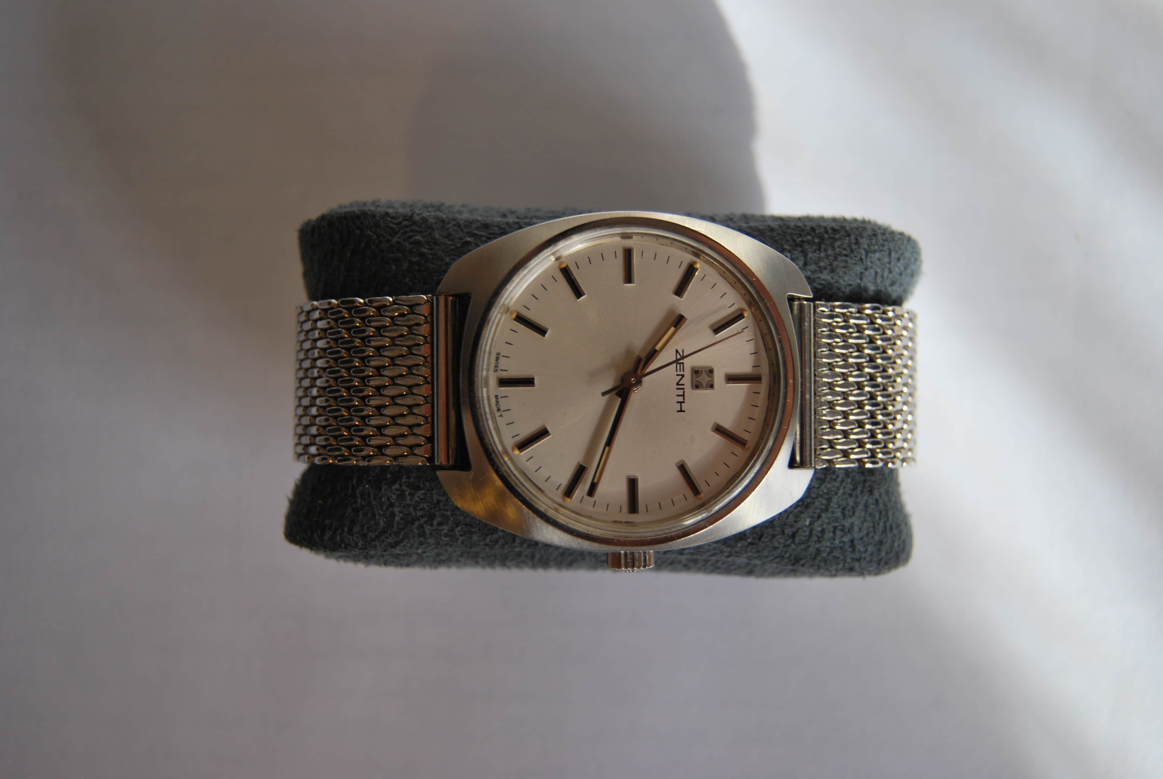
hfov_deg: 43.6
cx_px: 582
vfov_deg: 29.9
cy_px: 390
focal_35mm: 45
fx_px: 1455
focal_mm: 30
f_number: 4.2
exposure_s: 1/60
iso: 280
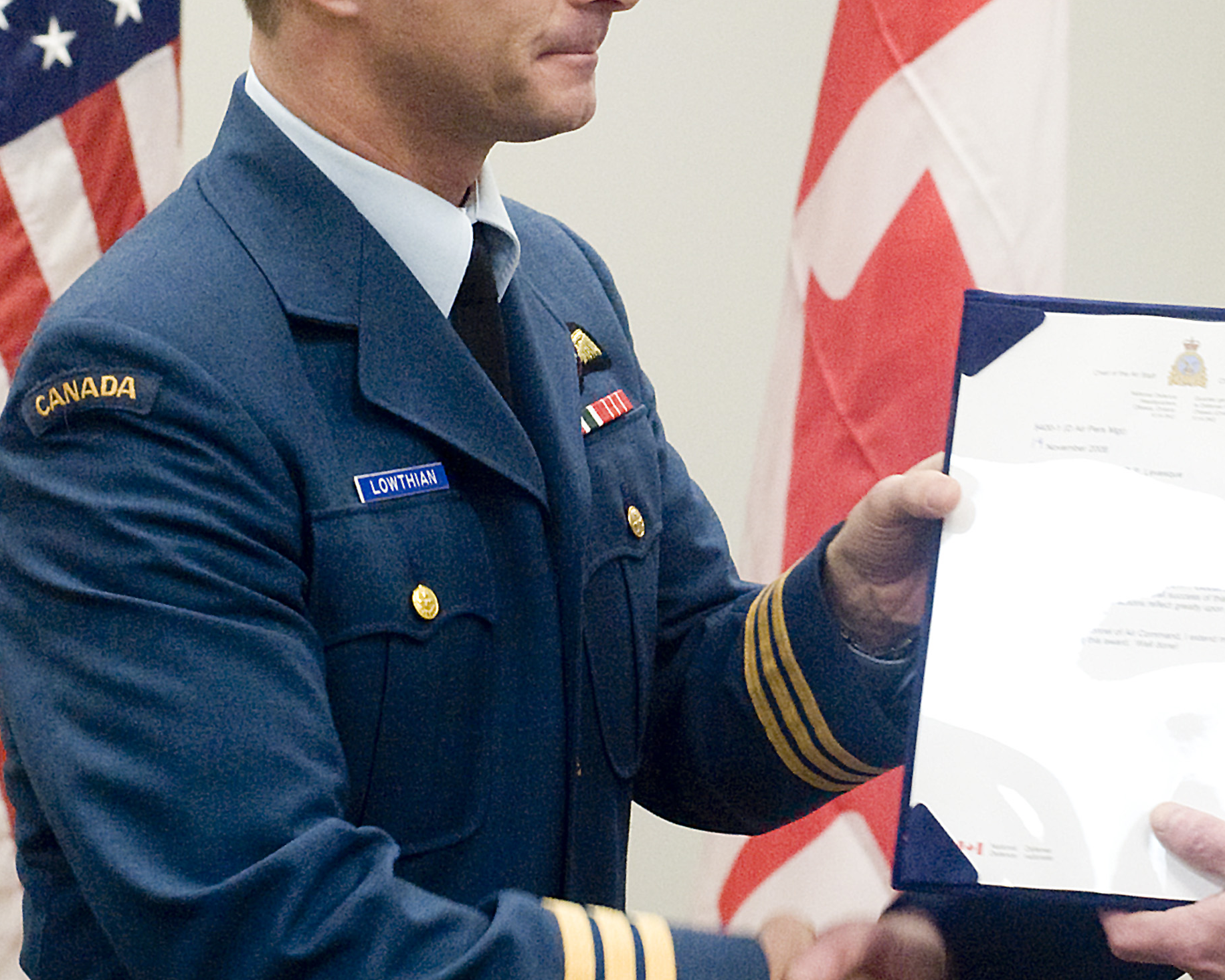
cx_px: 1099
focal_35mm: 109
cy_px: 243
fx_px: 3952
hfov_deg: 17.4
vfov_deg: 14.1
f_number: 5.6
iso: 3200
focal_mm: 50
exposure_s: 1/125
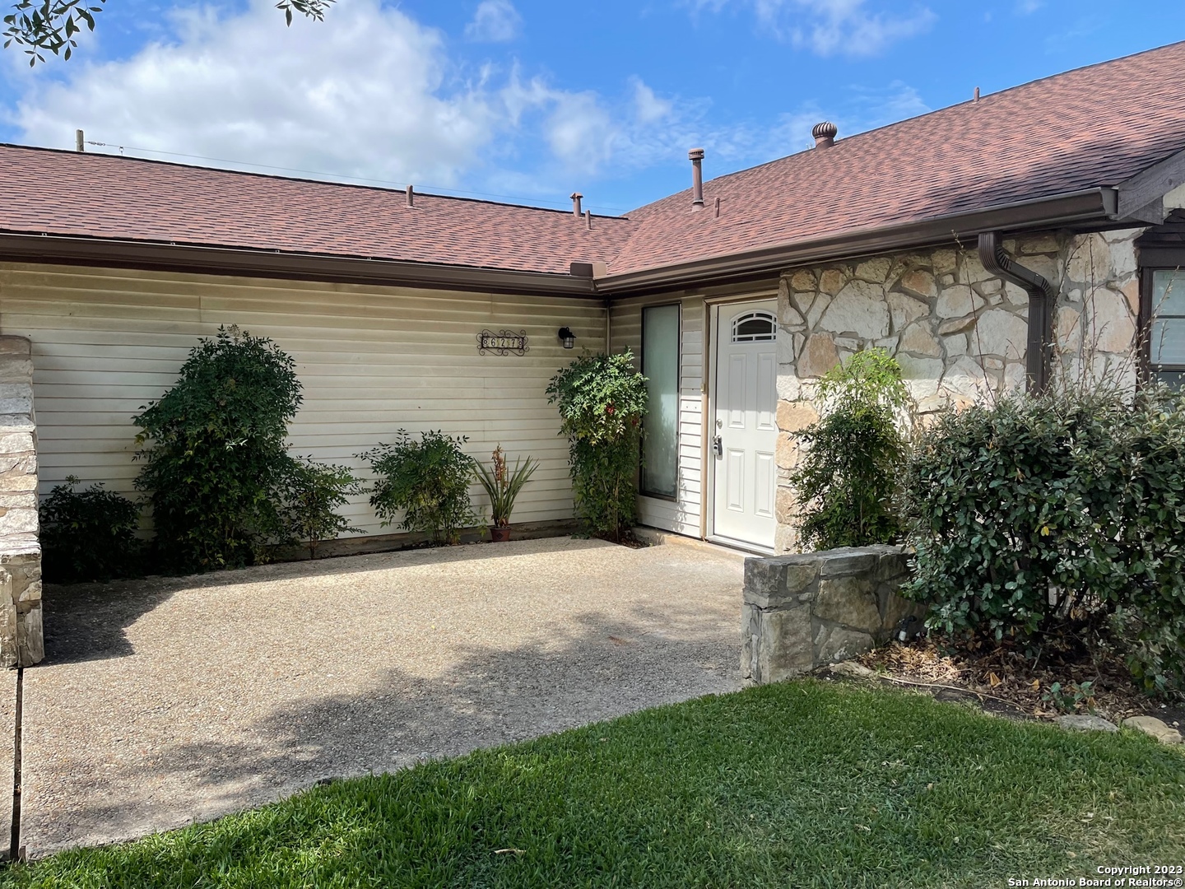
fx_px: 890
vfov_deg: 53.1
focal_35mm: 26
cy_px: 444
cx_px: 592
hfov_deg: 67.3
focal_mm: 5.1
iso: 32
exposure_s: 1/2717
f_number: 1.6
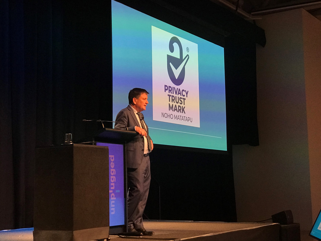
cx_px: 160
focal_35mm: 57
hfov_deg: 33.8
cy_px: 120
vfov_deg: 25.7
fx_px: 529
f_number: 2.8
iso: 125
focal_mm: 6.6
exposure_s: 1/50
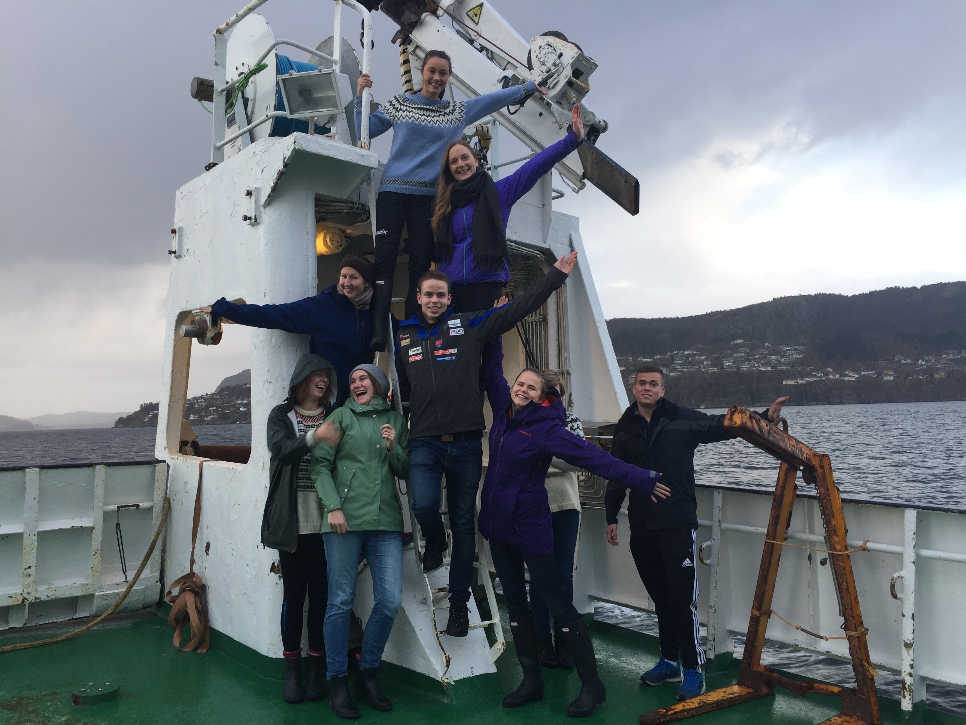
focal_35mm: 29
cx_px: 483
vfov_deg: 48.2
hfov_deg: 61.7
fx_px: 809
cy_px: 362
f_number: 2.2
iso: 40
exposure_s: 1/100
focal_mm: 4.15
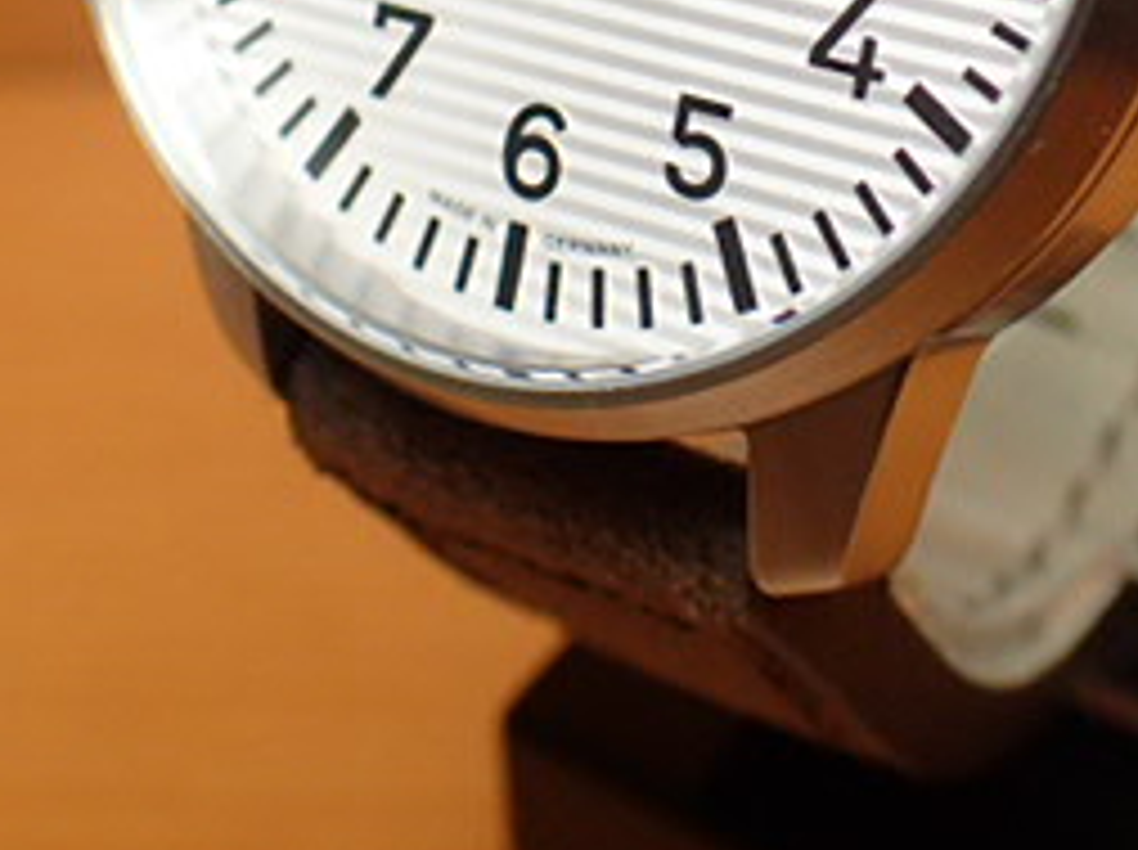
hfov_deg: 25.6
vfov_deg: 18.5
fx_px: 2495
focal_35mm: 76
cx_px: 715
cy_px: -103
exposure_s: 1/500
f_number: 2.3
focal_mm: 5.5
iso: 250
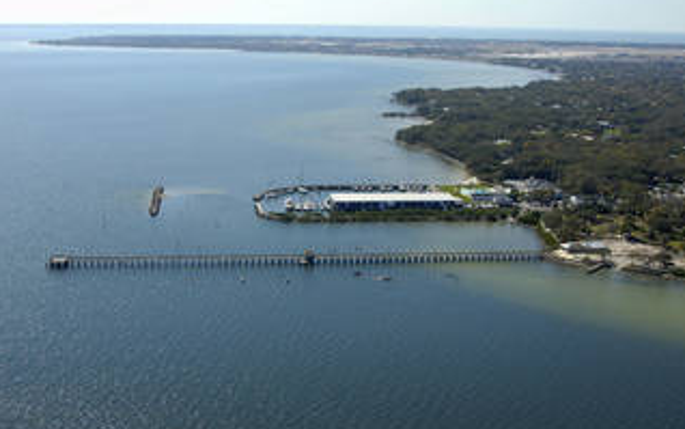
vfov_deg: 24.9
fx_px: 971
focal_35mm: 52
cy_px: 190
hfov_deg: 38.8
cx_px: 291
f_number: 8
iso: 400
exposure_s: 1/1000
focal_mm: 24
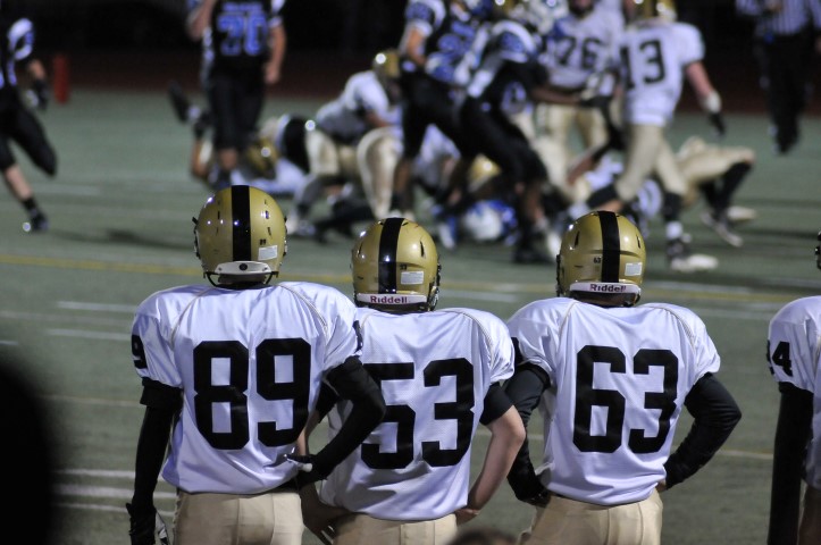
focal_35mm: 450
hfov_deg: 4.6
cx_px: 410
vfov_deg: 3.0
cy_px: 272
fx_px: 10249
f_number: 5.6
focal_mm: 300
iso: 2000
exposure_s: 1/250
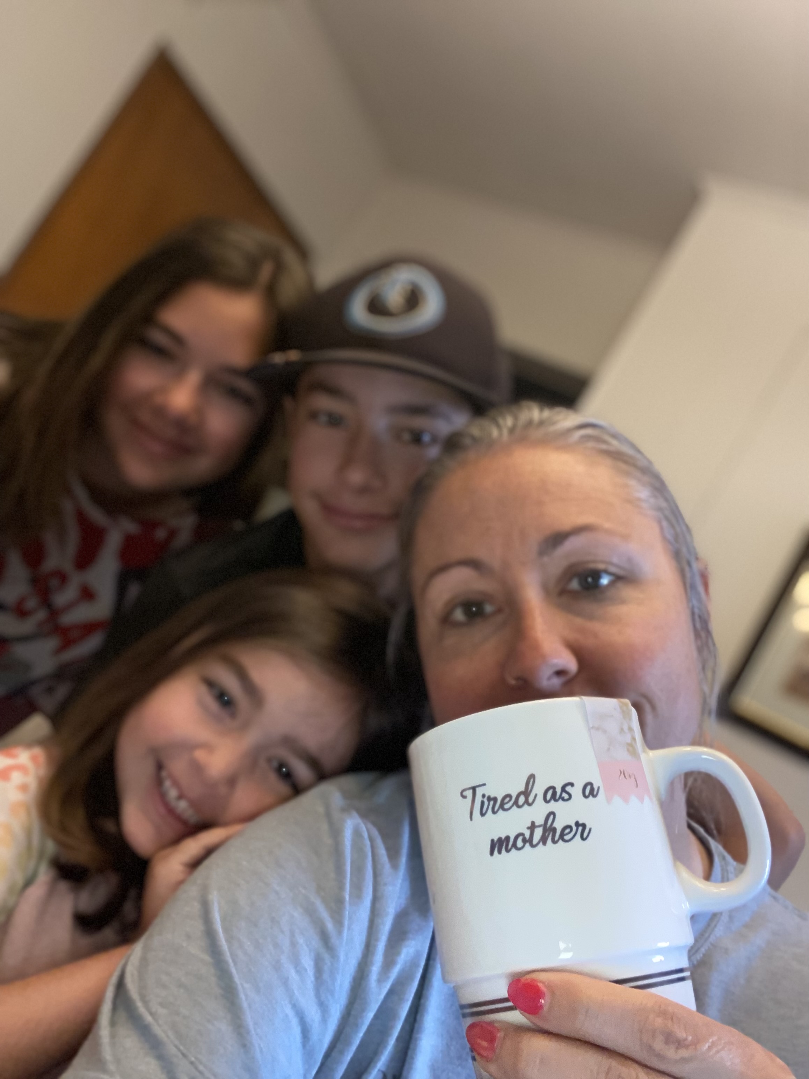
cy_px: 540
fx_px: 935
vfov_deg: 60.0
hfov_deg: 46.8
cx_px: 404
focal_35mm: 30
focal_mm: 2.71
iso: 250
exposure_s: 1/30
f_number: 2.2
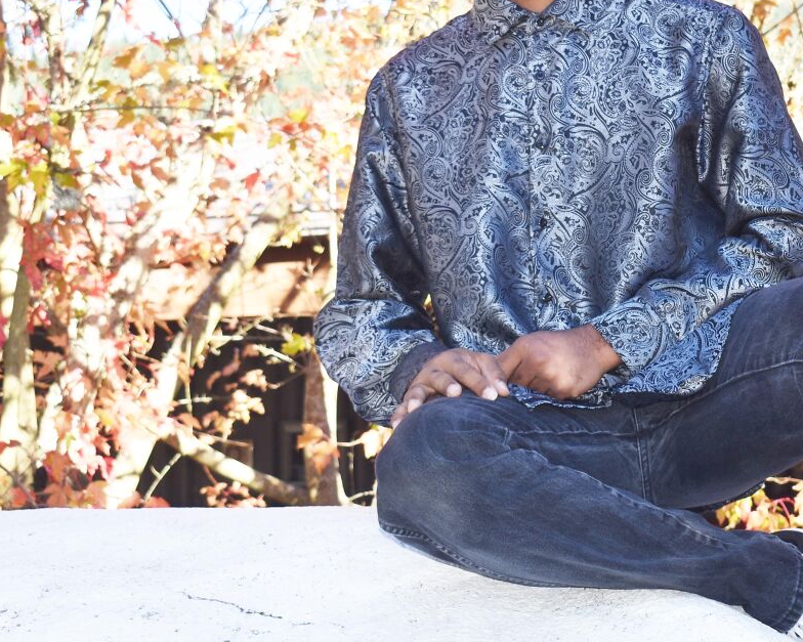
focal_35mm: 114
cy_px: 179
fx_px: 2709
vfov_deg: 13.5
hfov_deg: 16.6
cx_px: 774
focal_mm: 36
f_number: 6.3
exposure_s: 1/160
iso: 100
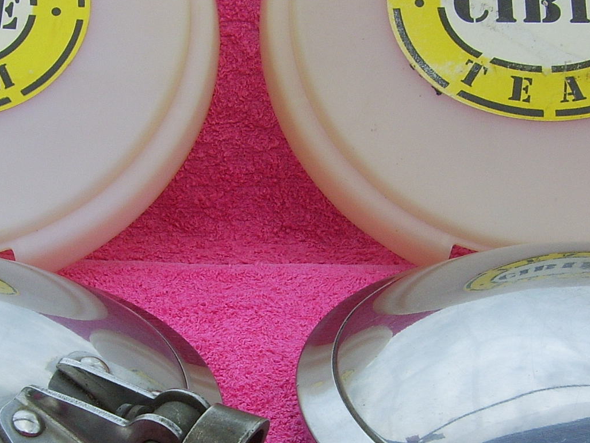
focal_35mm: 96
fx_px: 1637
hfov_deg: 20.4
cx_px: 264
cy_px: 335
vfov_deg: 15.3
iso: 50
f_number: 6.4
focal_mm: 7.8
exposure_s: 1/250
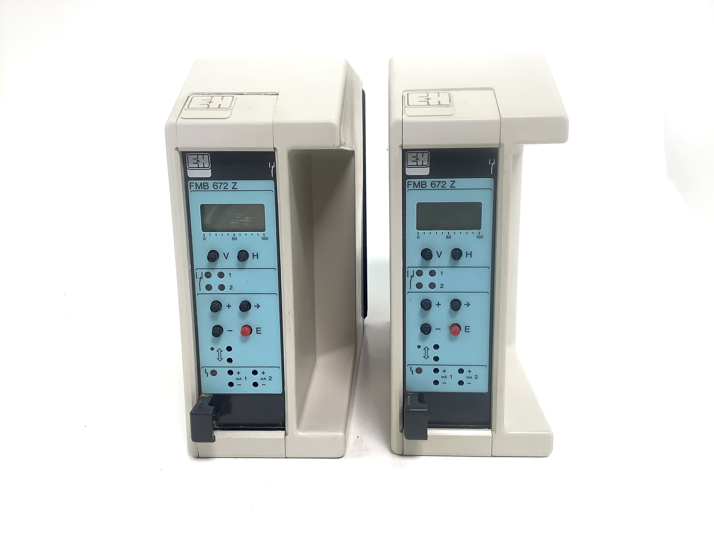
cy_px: 268
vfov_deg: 45.4
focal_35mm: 31
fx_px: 639
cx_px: 357
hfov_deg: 58.4
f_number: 2.4
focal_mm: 3.3
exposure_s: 1/100
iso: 50
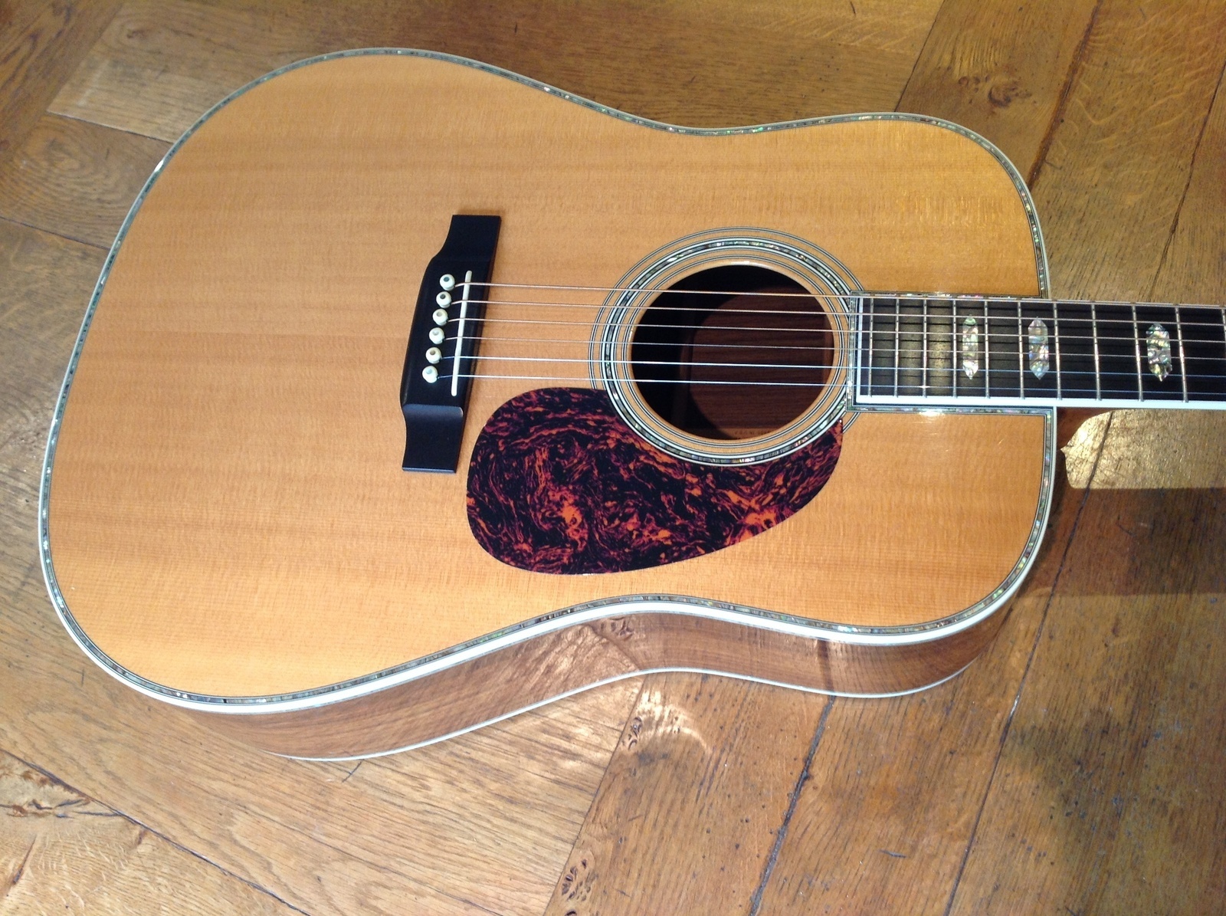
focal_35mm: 35
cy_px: 458
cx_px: 613
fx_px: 1238
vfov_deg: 40.6
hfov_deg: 52.7
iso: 80
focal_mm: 4.28
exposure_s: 1/15
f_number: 2.4
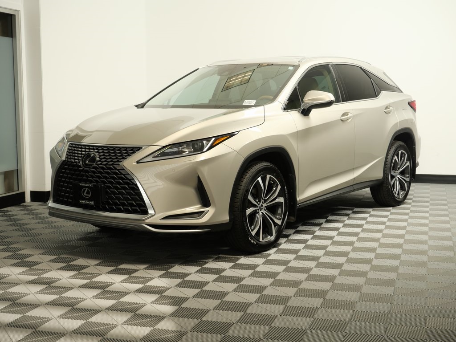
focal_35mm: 50
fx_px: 659
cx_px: 228
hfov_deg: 38.2
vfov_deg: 29.1
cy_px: 171
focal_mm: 25
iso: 250
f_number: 5.6
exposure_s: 1/200
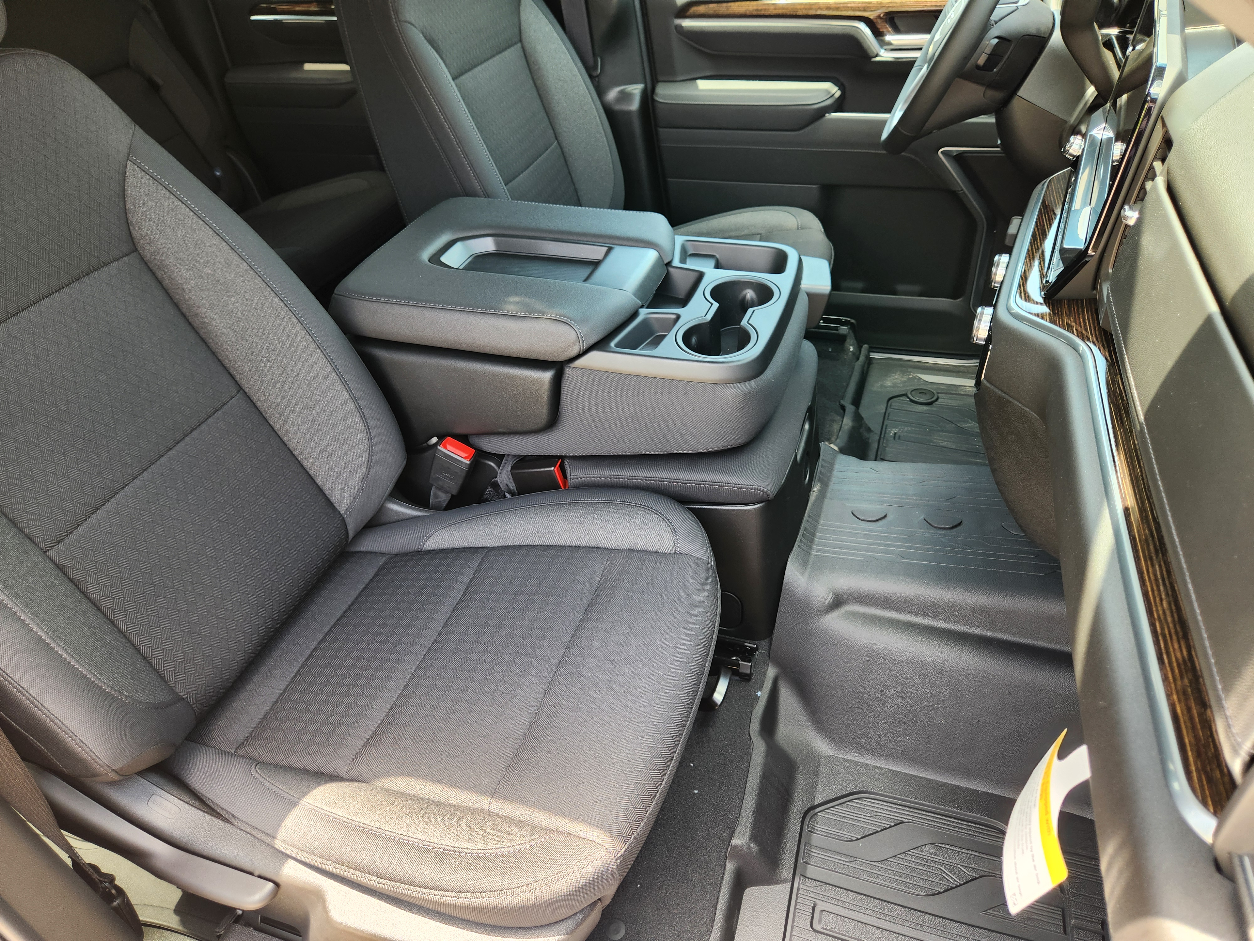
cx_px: 627
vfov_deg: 58.9
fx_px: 833
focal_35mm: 23
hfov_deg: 73.9
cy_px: 470
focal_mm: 5.4
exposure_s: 1/180
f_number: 1.8
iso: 80
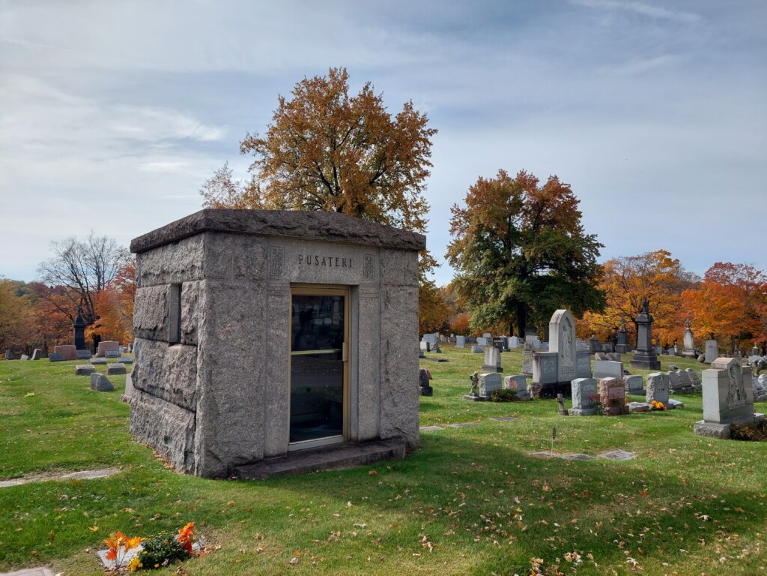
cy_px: 288
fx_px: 532
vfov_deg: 56.8
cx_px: 384
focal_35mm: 24
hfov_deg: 71.6
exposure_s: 1/1482
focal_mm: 5.23
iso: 40
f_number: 1.8
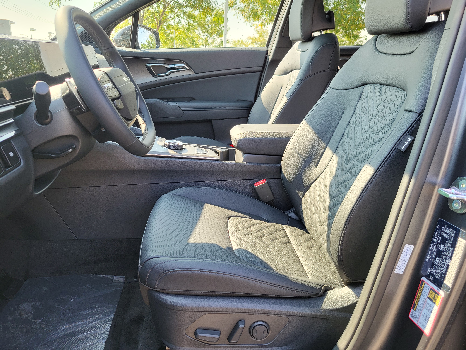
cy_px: 175
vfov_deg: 53.1
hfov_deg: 67.3
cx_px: 233
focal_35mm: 26
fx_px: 350
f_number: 1.8
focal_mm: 5.4
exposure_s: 1/133
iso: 40
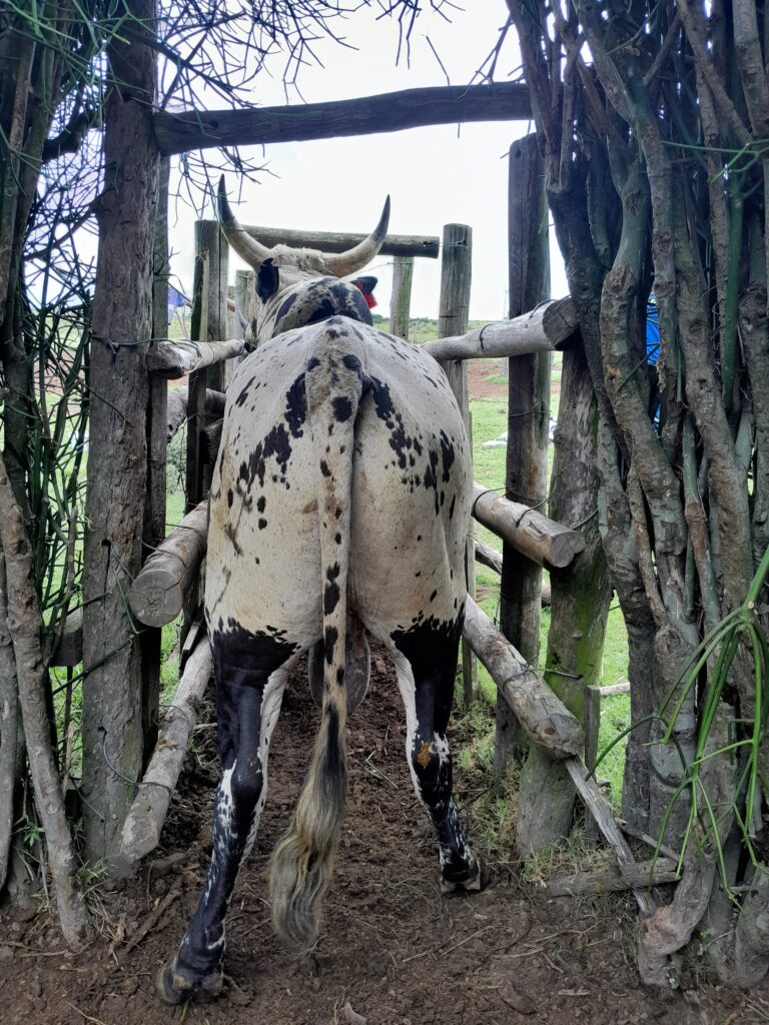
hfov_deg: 53.1
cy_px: 512
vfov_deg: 67.3
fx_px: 770
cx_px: 384
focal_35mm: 26
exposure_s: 1/120
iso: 40
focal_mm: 3.98
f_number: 1.8
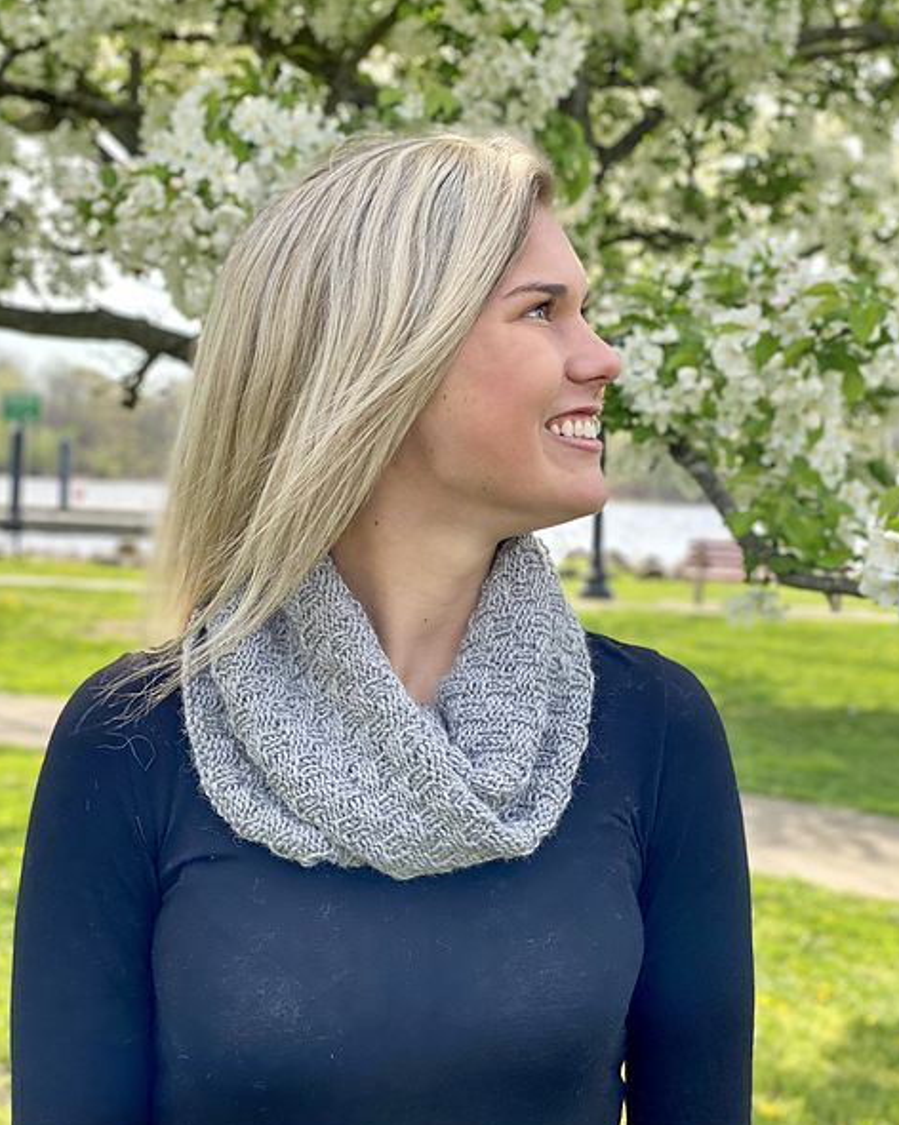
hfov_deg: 27.6
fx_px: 1831
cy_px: 573
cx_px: 451
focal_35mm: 55
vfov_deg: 34.2
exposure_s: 1/390
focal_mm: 6
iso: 20
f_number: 2
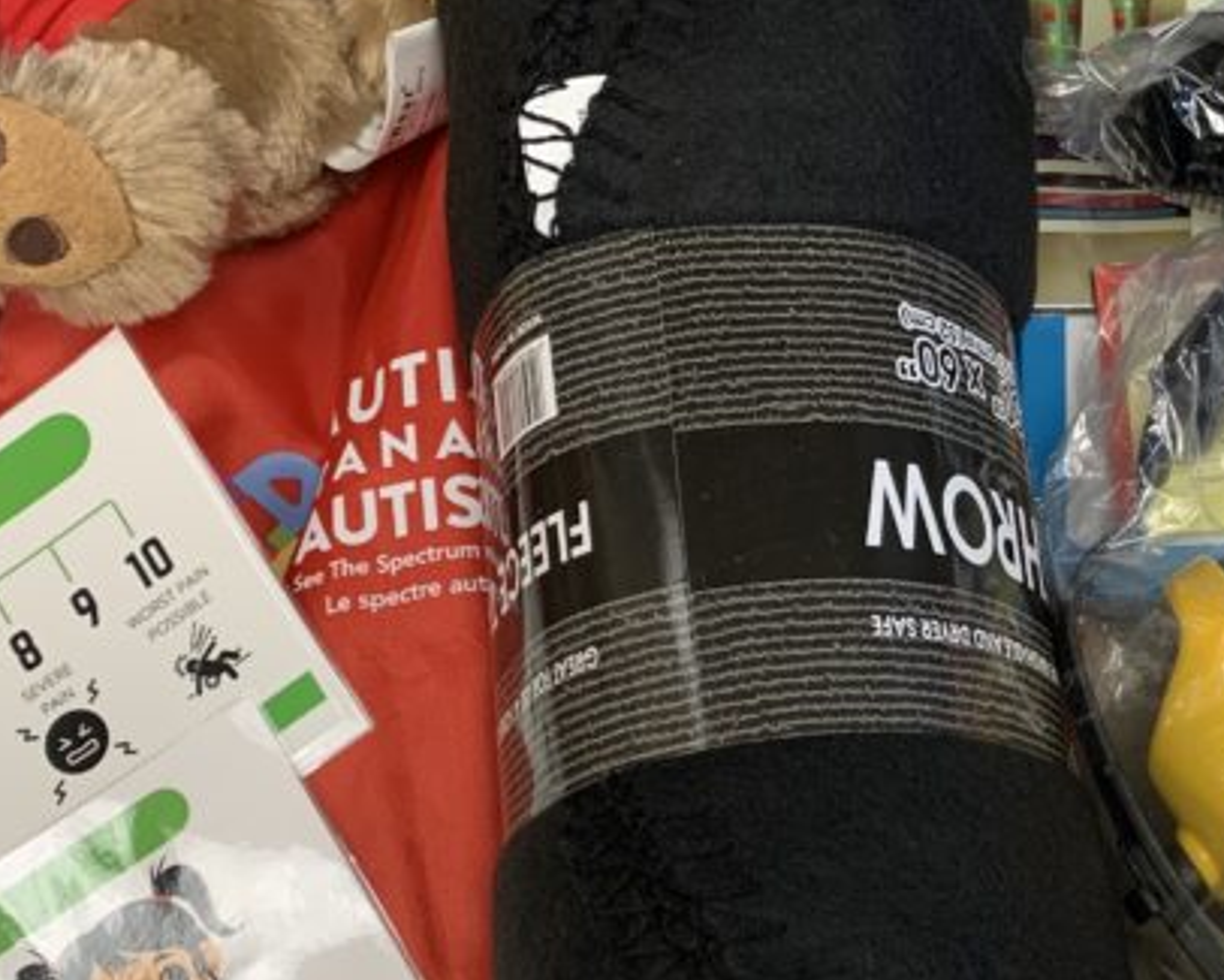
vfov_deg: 23.8
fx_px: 2319
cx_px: 1076
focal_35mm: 64
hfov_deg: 28.5
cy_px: 648
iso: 80
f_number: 1.8
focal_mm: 4.25
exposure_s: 1/120
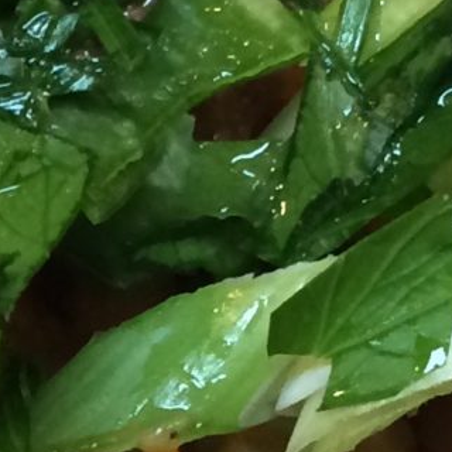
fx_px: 3028
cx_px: -374
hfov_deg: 8.2
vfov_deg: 8.3
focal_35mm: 205
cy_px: 729
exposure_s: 1/30
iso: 100
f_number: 2.2
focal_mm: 4.15
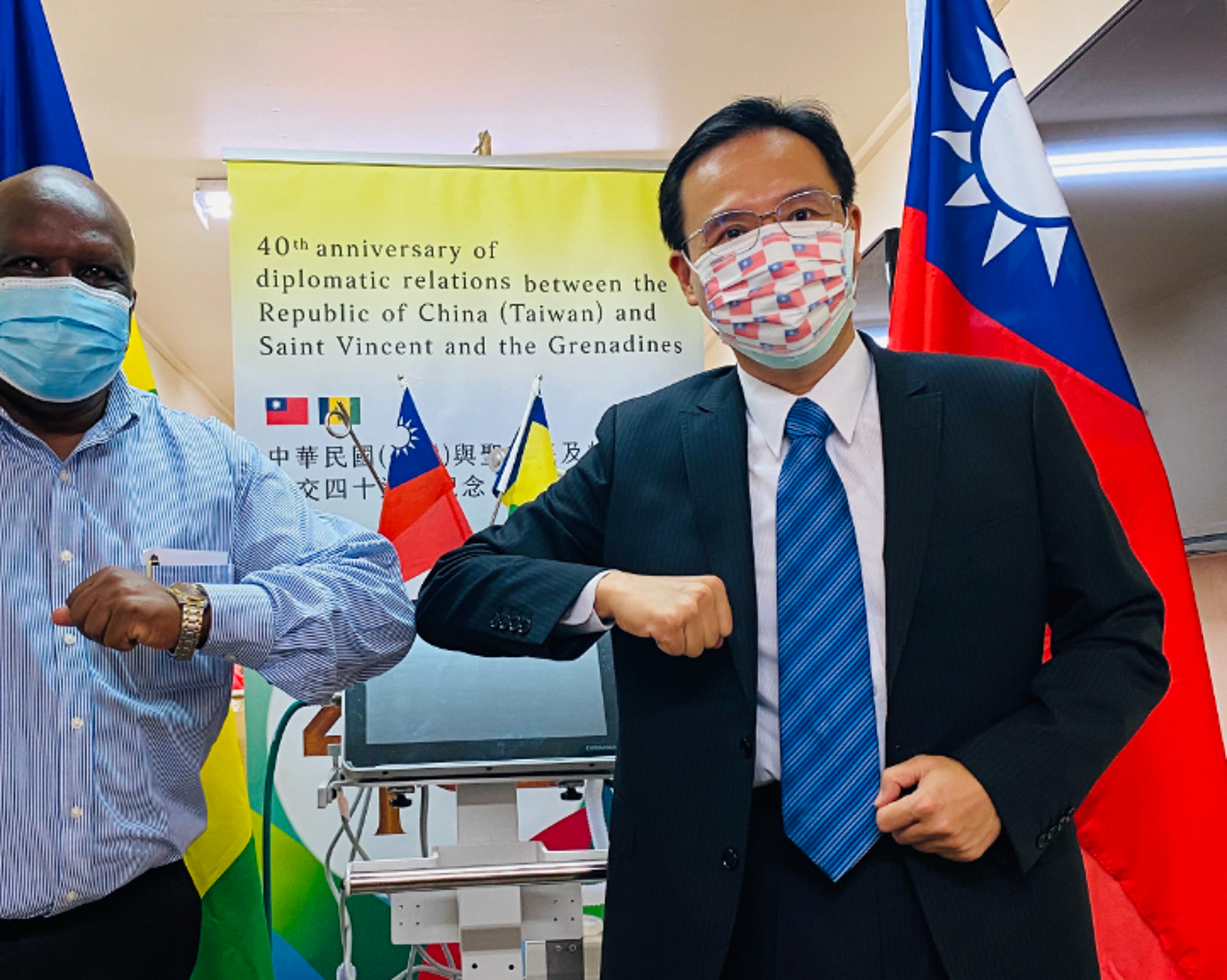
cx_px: 508
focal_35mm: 45
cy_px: 527
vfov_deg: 33.4
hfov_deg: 41.0
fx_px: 1633
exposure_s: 1/50
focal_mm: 4.25
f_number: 1.8
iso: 125
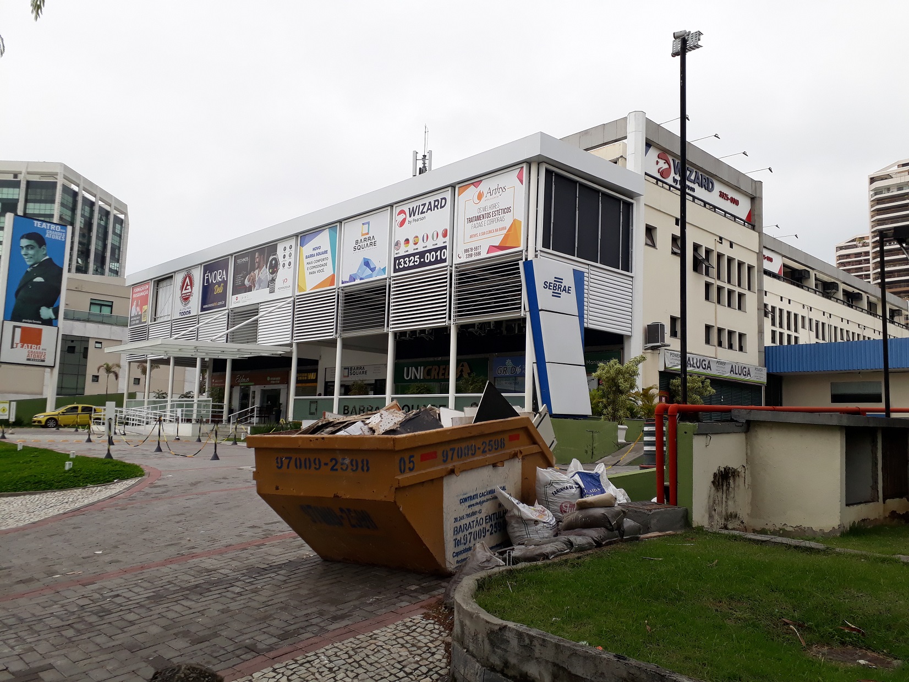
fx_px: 709
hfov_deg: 65.3
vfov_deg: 51.4
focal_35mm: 27
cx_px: 454
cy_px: 341
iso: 40
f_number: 1.9
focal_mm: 3.6
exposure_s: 1/1271
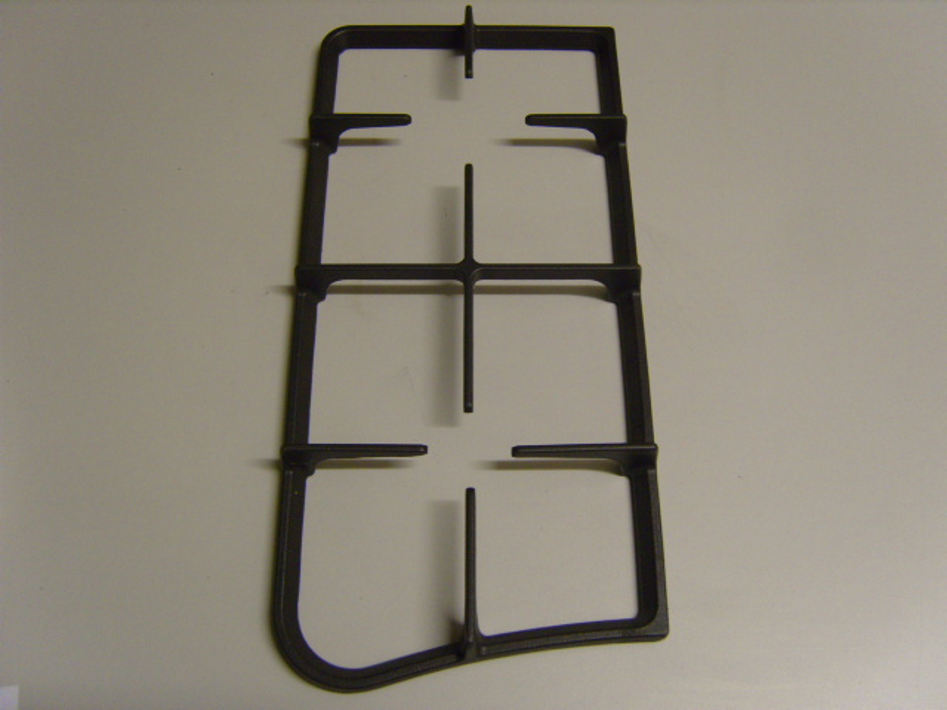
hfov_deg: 52.6
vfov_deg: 40.7
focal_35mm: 35
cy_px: 355
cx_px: 474
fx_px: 958
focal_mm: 7.4
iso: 200
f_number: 2.8
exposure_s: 1/30
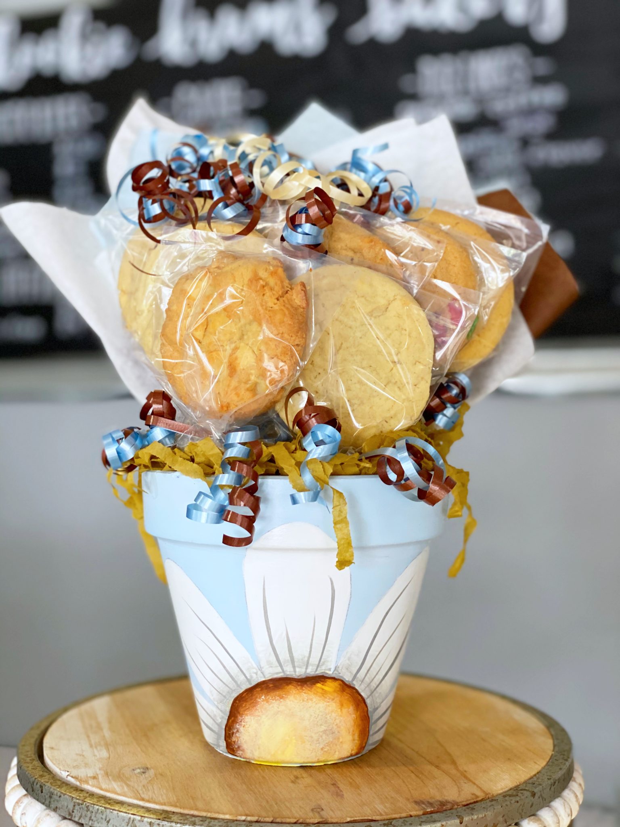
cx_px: 310
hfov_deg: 28.0
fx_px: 1242
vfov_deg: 36.8
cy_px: 414
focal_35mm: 52
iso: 160
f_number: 2
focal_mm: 6
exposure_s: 1/120
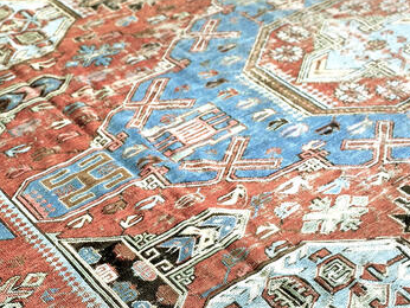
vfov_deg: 21.9
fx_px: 794
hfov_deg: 28.4
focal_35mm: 67
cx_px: 94
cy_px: 206
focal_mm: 4.15
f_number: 2.2
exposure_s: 1/30
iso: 40
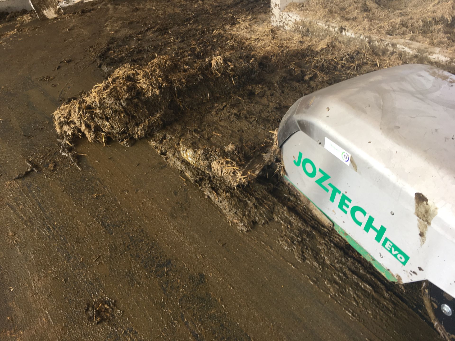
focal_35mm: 29
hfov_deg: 61.7
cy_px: 170
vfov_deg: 48.2
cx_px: 228
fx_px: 381
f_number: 2.2
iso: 25
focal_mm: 4.15
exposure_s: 1/50
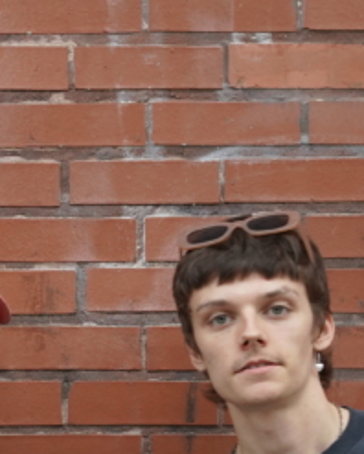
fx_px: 2959
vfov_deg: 8.7
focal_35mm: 220
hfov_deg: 6.8
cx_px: -336
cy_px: 556
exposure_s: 1/160
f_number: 4
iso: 1000
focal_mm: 50
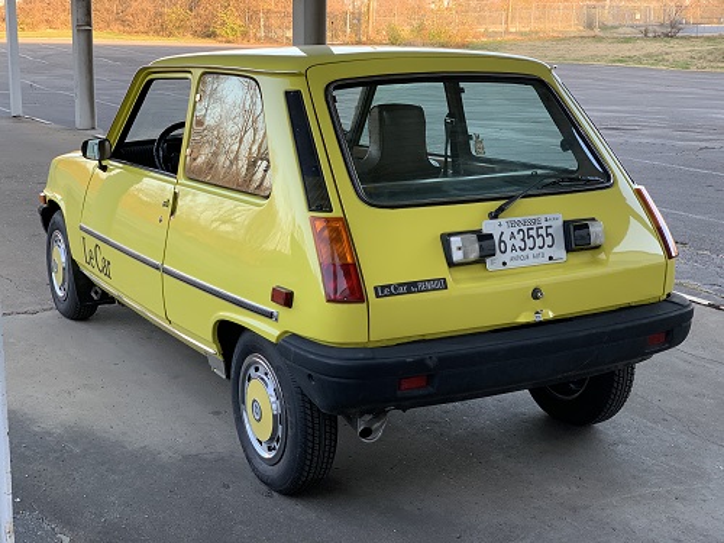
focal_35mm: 52
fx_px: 1088
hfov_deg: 36.8
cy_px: 272
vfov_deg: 28.0
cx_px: 362
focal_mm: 6
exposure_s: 1/122
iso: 50
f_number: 2.4
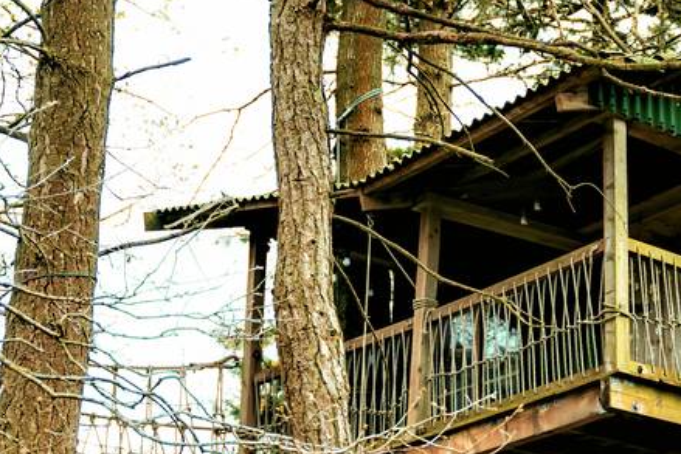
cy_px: 221
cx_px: 532
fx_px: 1722
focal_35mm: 91
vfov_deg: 15.0
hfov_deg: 22.1
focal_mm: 39
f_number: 2.8
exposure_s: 1/640
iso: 160
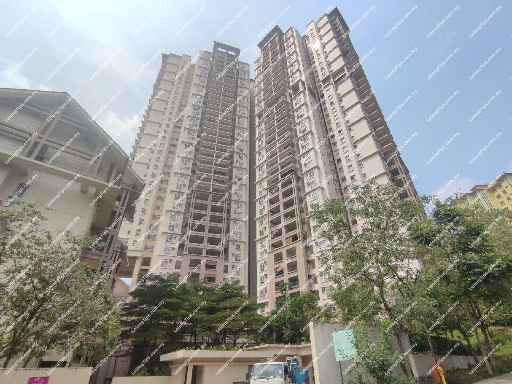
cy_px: 192
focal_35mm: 16
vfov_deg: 78.1
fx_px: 237
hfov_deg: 94.5
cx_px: 256
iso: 50
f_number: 2.2
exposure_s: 1/2281
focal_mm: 1.65
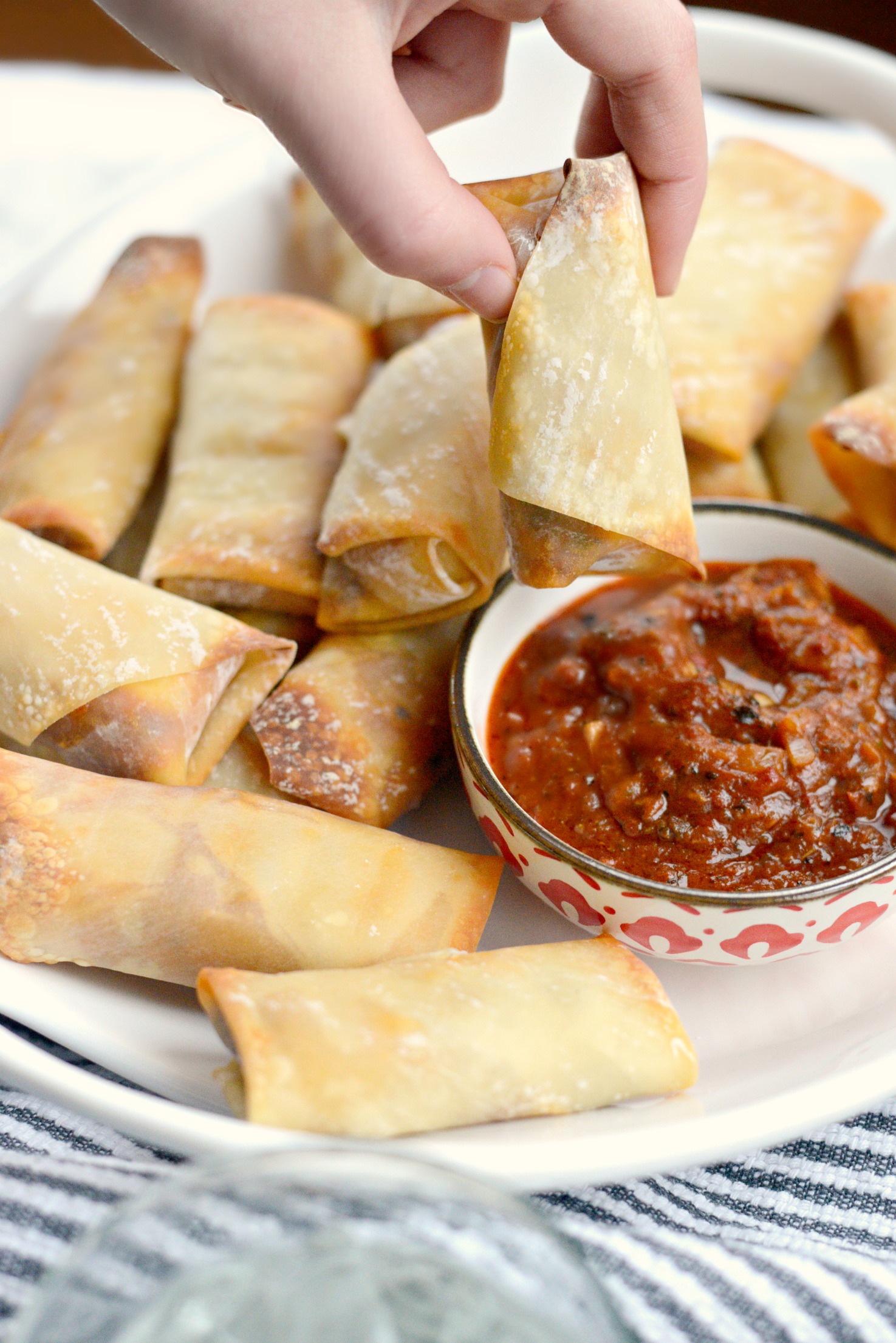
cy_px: 672
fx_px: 1865
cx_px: 448
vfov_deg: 39.6
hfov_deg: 27.0
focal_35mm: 50
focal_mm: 50
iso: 3200
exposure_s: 1/1000
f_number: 3.2
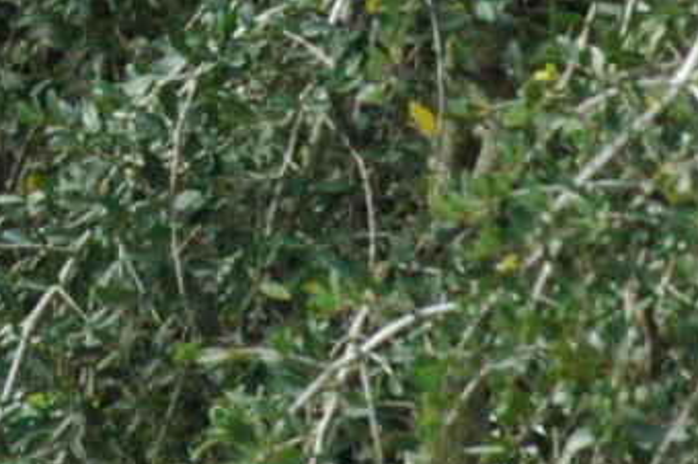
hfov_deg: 1.9
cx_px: -932
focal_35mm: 1103
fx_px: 21365
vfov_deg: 1.2
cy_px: -345
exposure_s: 1/500
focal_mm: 122
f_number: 8
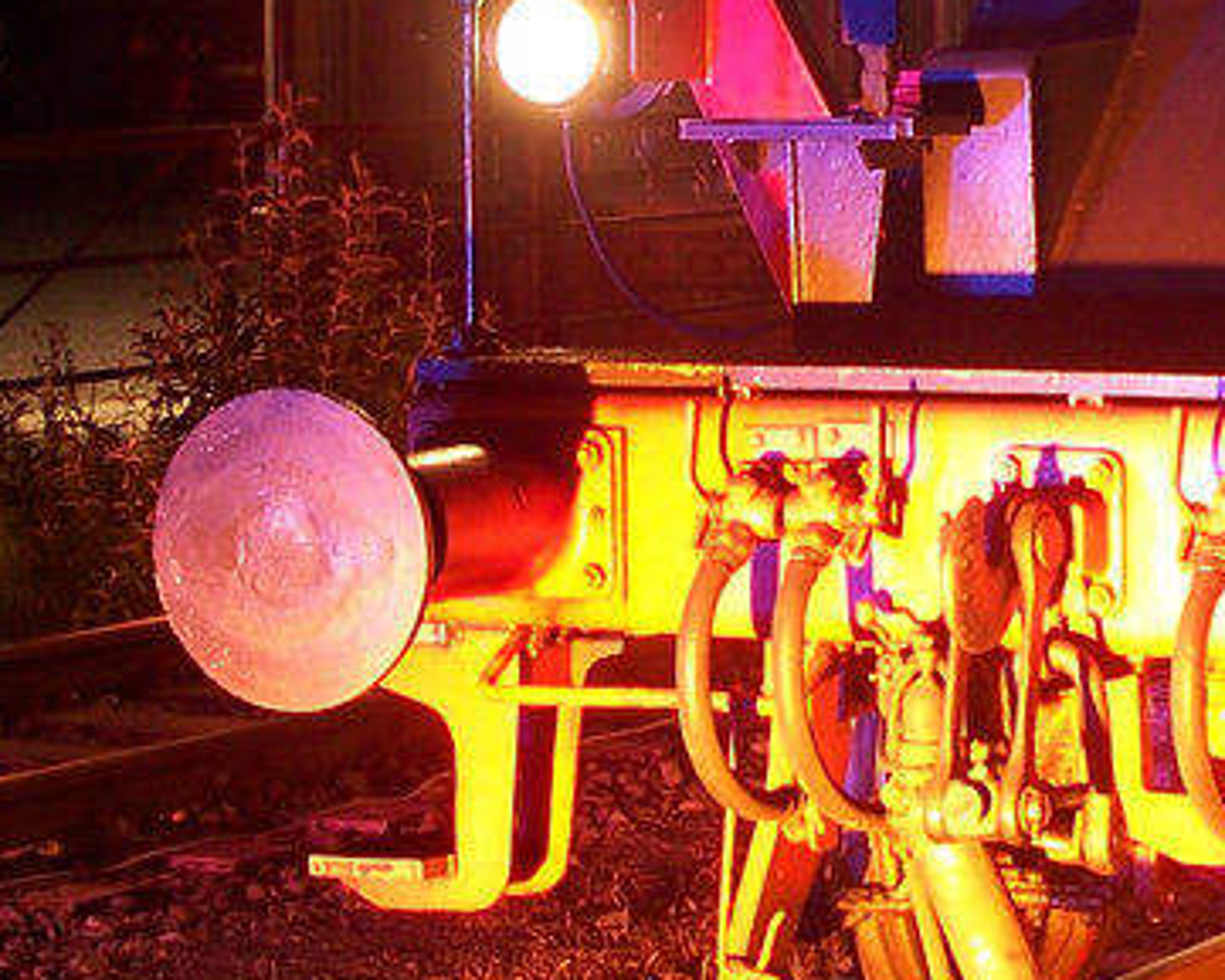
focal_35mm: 140
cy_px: -102
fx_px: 5077
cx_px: 1018
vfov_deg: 10.9
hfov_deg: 13.7
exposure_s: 1
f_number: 2.8
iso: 64
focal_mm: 7.54
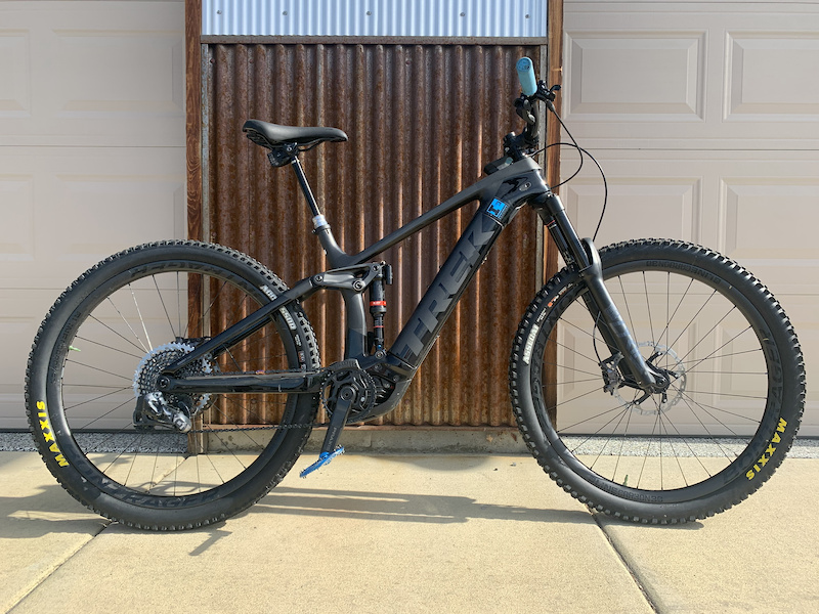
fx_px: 615
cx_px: 410
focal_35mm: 26
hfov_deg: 67.3
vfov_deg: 53.1
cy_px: 307
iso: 25
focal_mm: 4.25
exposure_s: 1/954
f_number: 1.8
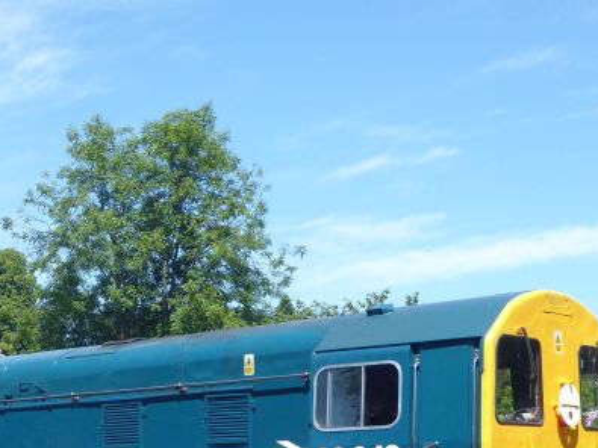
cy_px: 333
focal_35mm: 81
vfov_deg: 18.1
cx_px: 120
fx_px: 1399
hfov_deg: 23.8
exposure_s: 1/400
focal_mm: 7.2
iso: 80
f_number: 3.8
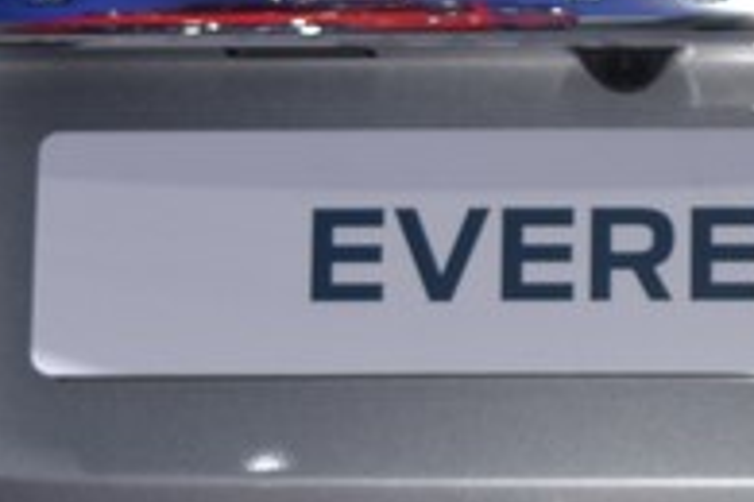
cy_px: 295
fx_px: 4943
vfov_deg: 5.8
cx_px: 735
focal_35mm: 236
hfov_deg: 8.7
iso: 125
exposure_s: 1/125
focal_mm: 24
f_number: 5.6
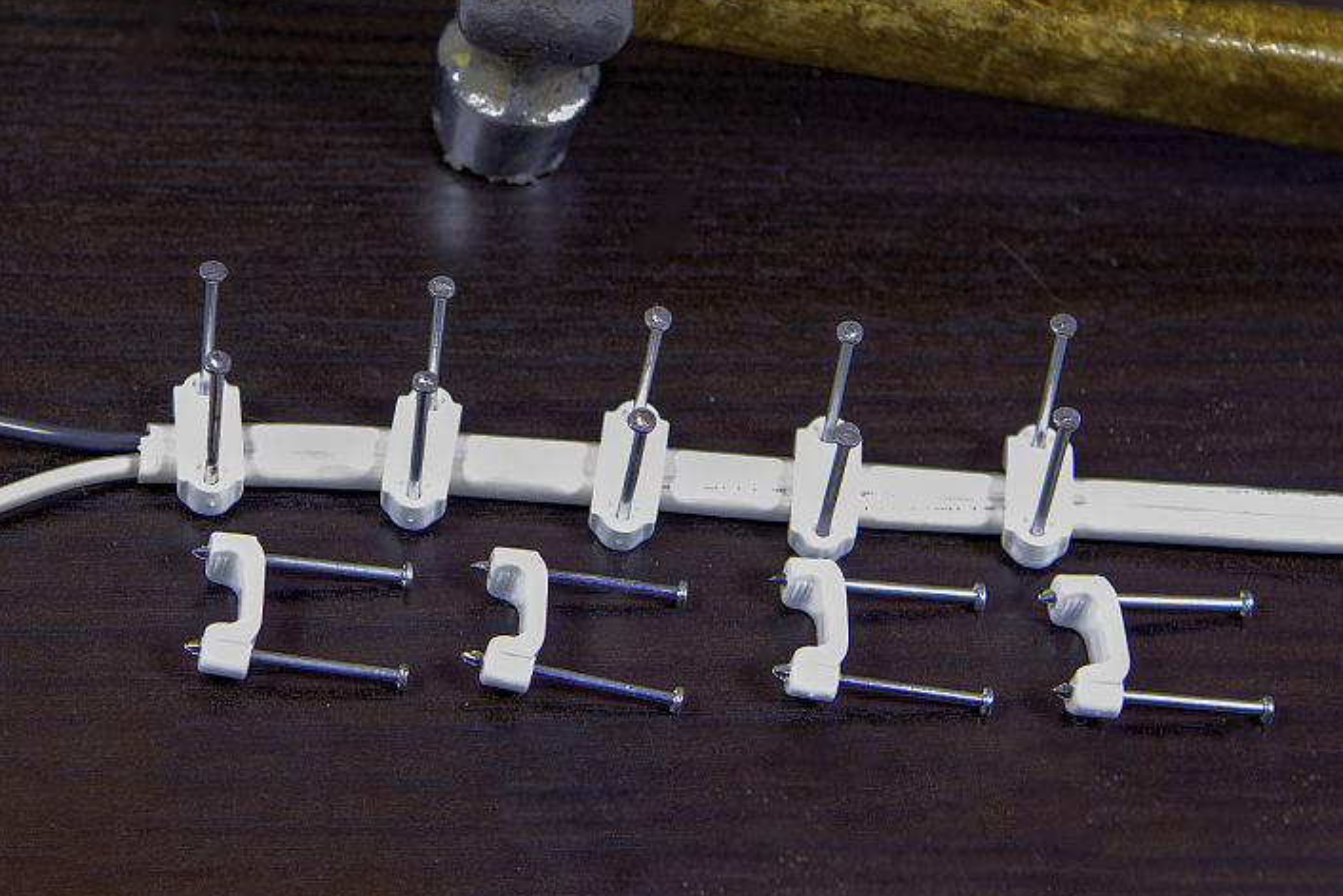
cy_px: 282
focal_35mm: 102
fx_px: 3806
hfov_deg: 20.0
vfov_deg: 13.4
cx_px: 468
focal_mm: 40
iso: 400
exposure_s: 1/8
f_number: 8
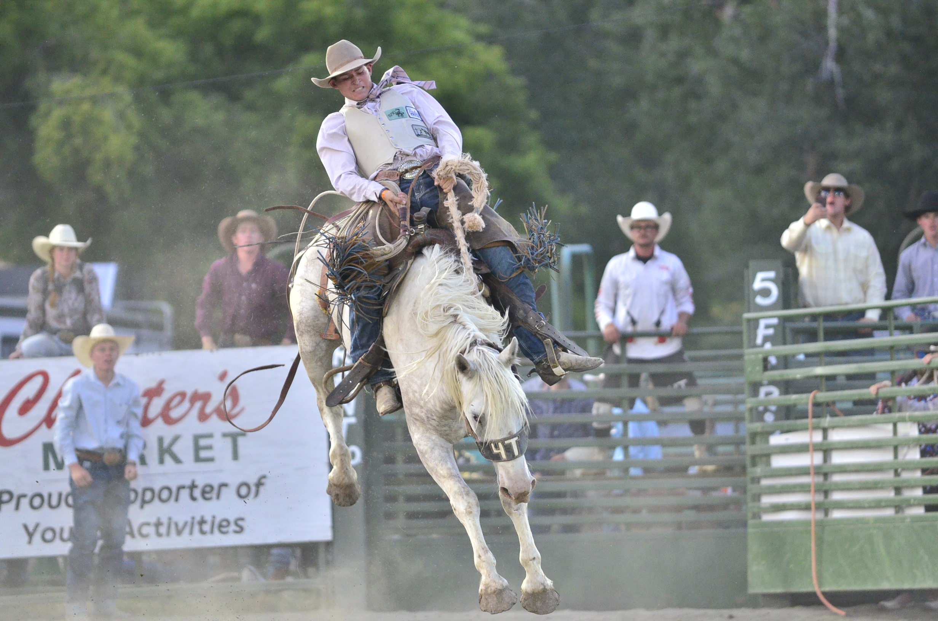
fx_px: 7410
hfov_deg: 7.2
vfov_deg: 4.8
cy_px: 310
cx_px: 469
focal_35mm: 285
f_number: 22
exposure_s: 1/800
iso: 2000
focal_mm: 190
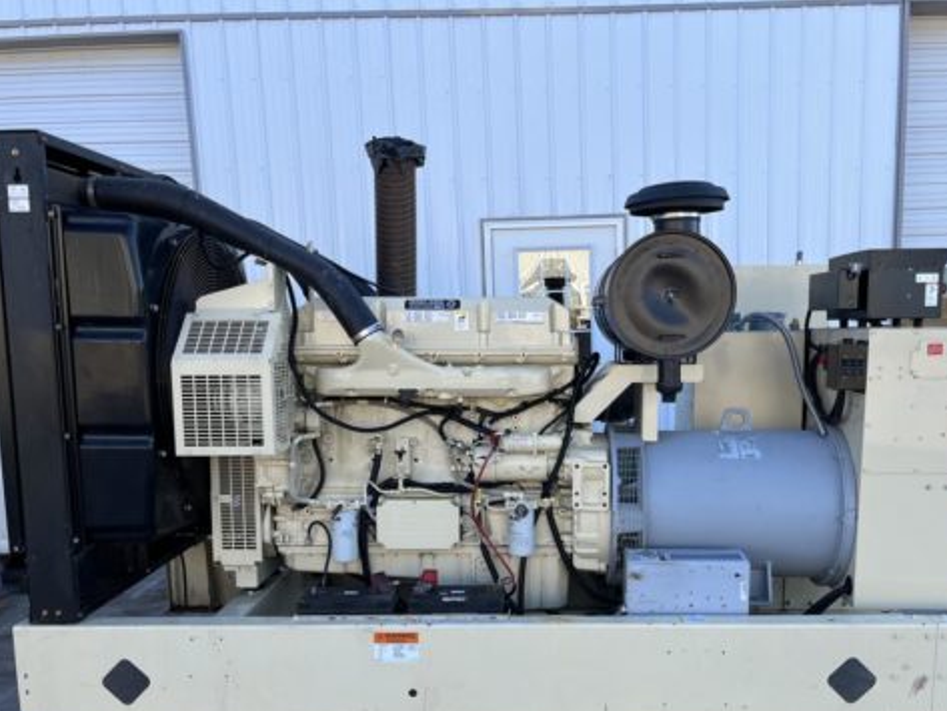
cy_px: 449
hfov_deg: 55.2
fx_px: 903
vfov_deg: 42.6
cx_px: 521
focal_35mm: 33
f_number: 1.6
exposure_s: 1/756
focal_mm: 5.1
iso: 50
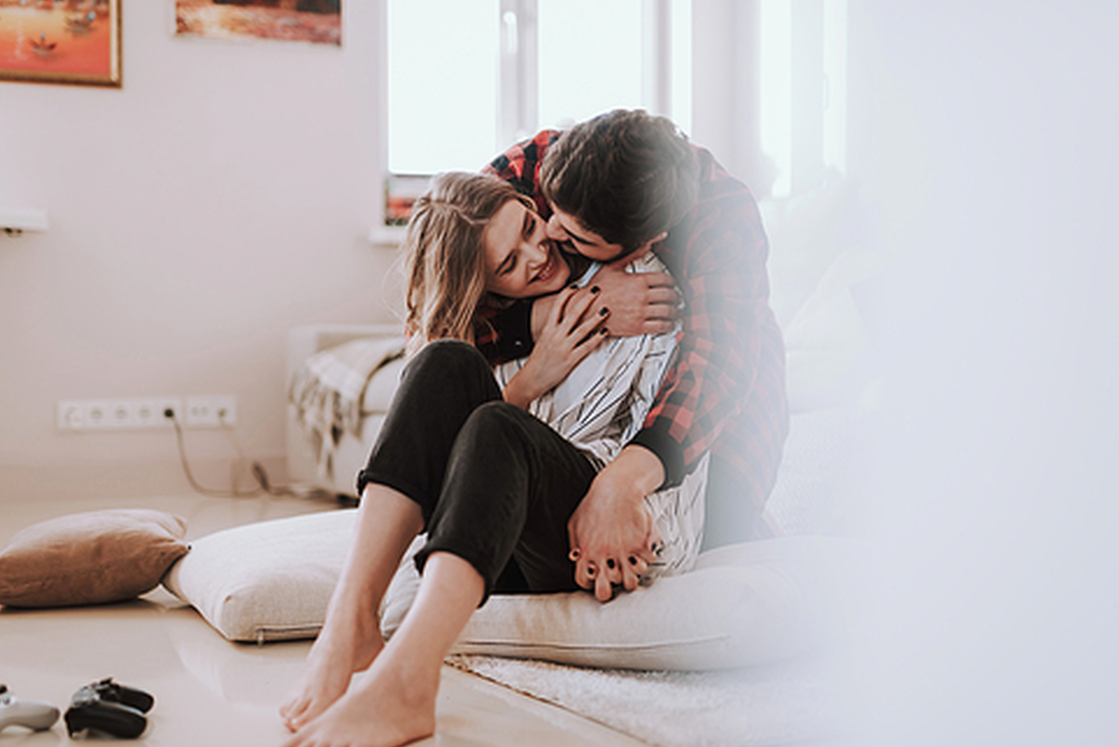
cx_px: 540
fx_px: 1617
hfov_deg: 38.2
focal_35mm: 52
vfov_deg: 26.0
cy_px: 377
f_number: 1.4
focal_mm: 50
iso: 160
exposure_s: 1/200
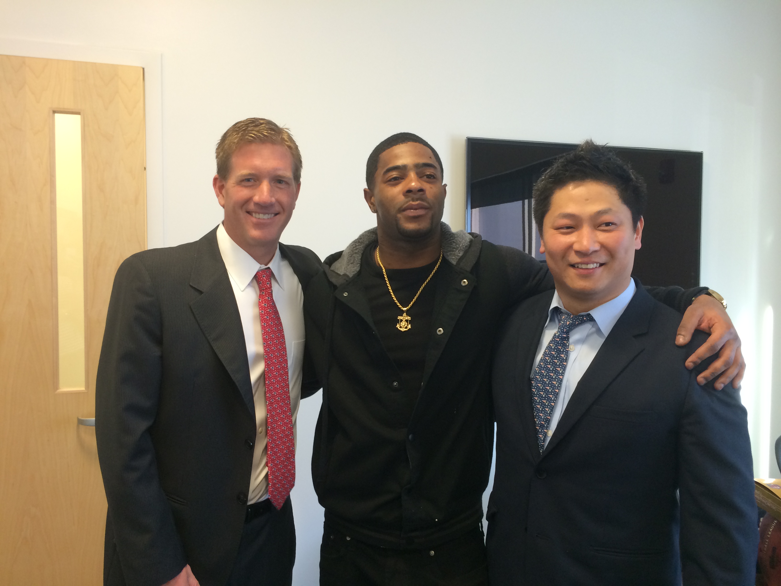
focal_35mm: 30
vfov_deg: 46.8
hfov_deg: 60.0
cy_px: 293
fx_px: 677
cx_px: 390
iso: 80
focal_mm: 4.12
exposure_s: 1/30
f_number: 2.2
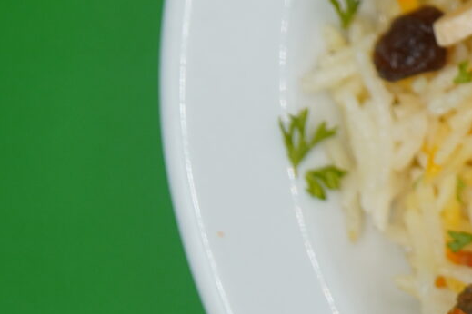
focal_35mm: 222
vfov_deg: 6.2
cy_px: 32
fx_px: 2910
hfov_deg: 8.5
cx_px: 1147
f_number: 4
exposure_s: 1/60
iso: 100
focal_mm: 30
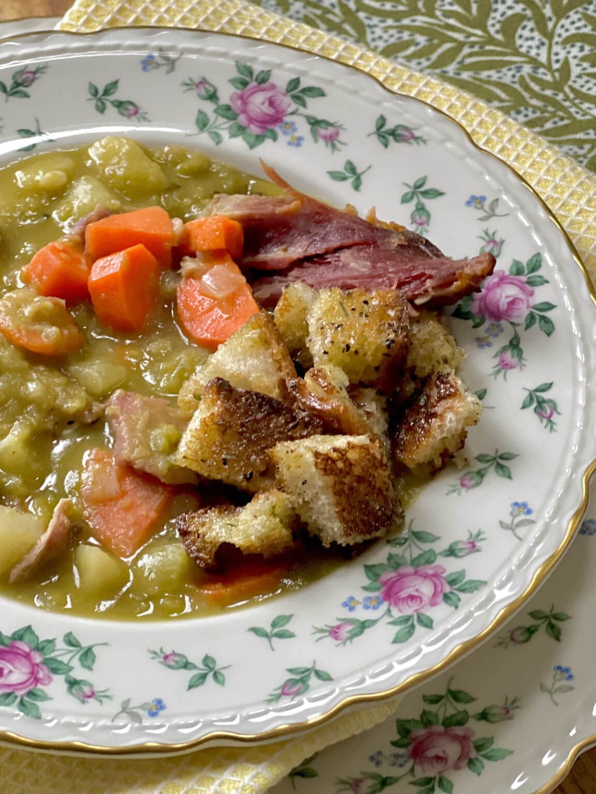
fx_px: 1768
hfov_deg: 19.1
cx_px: 298
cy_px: 397
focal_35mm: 77
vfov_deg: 25.3
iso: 400
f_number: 2.8
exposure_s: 1/39
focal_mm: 9
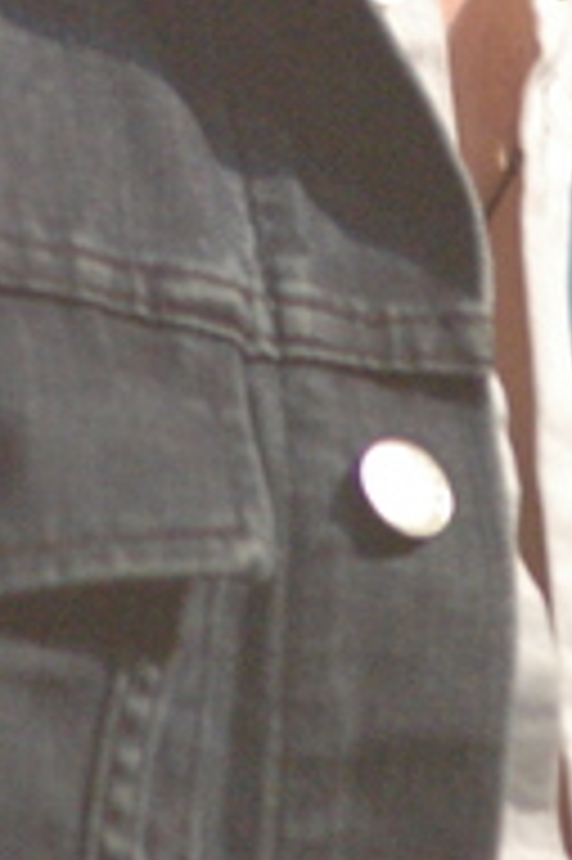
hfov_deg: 1.3
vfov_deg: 2.0
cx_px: -200
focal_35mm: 1041
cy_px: -878
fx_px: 24854
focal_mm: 170
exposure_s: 1/250
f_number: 2.8
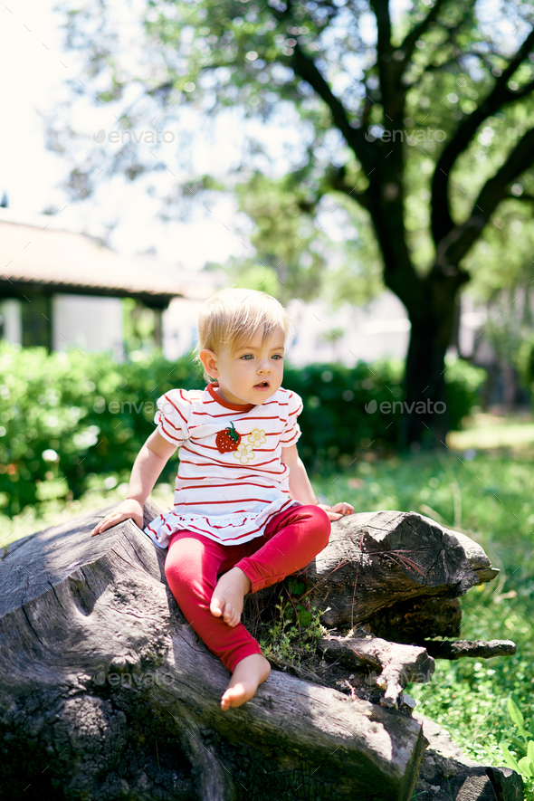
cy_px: 400
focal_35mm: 35
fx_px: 779
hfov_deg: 37.9
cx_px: 267
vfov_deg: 54.4
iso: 100
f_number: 1.6
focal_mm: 35
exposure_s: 1/800
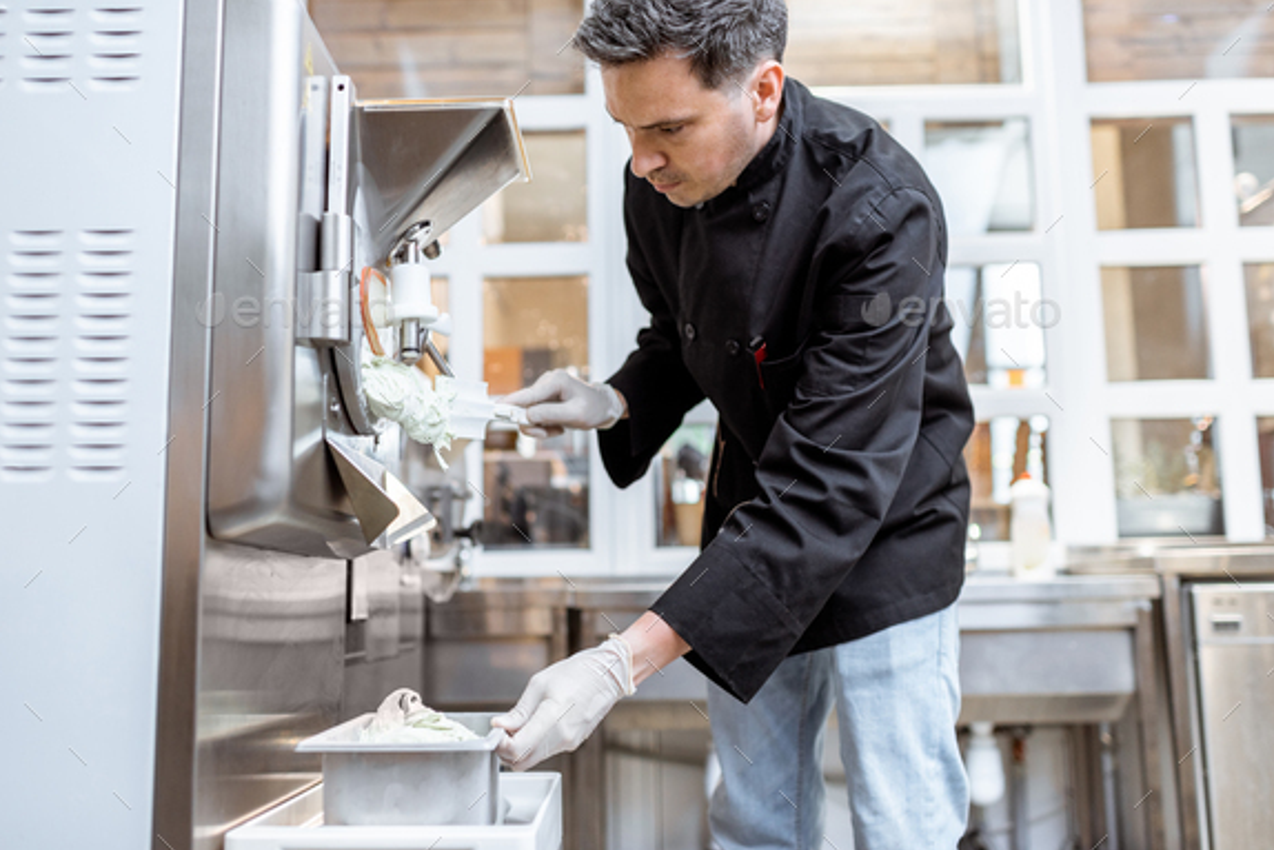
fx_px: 1274
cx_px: 621
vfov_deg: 36.9
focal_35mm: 36
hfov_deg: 53.1
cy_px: 415
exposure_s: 1/160
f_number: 2.2
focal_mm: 35
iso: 400
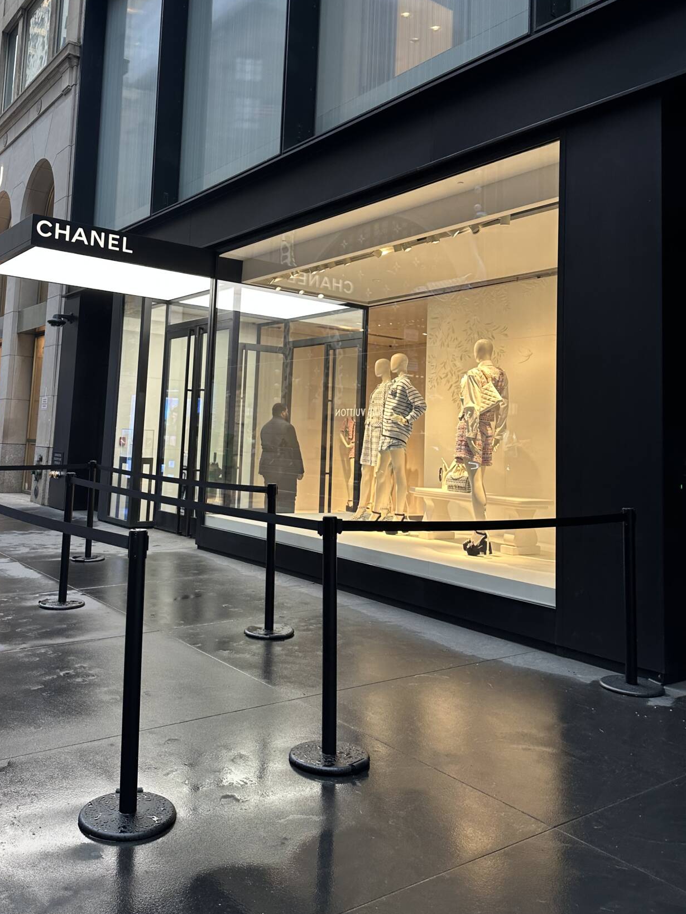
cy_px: 359
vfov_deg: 59.4
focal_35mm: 30
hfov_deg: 46.5
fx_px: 792
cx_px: 272
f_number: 1.78
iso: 100
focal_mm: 6.86
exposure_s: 1/120
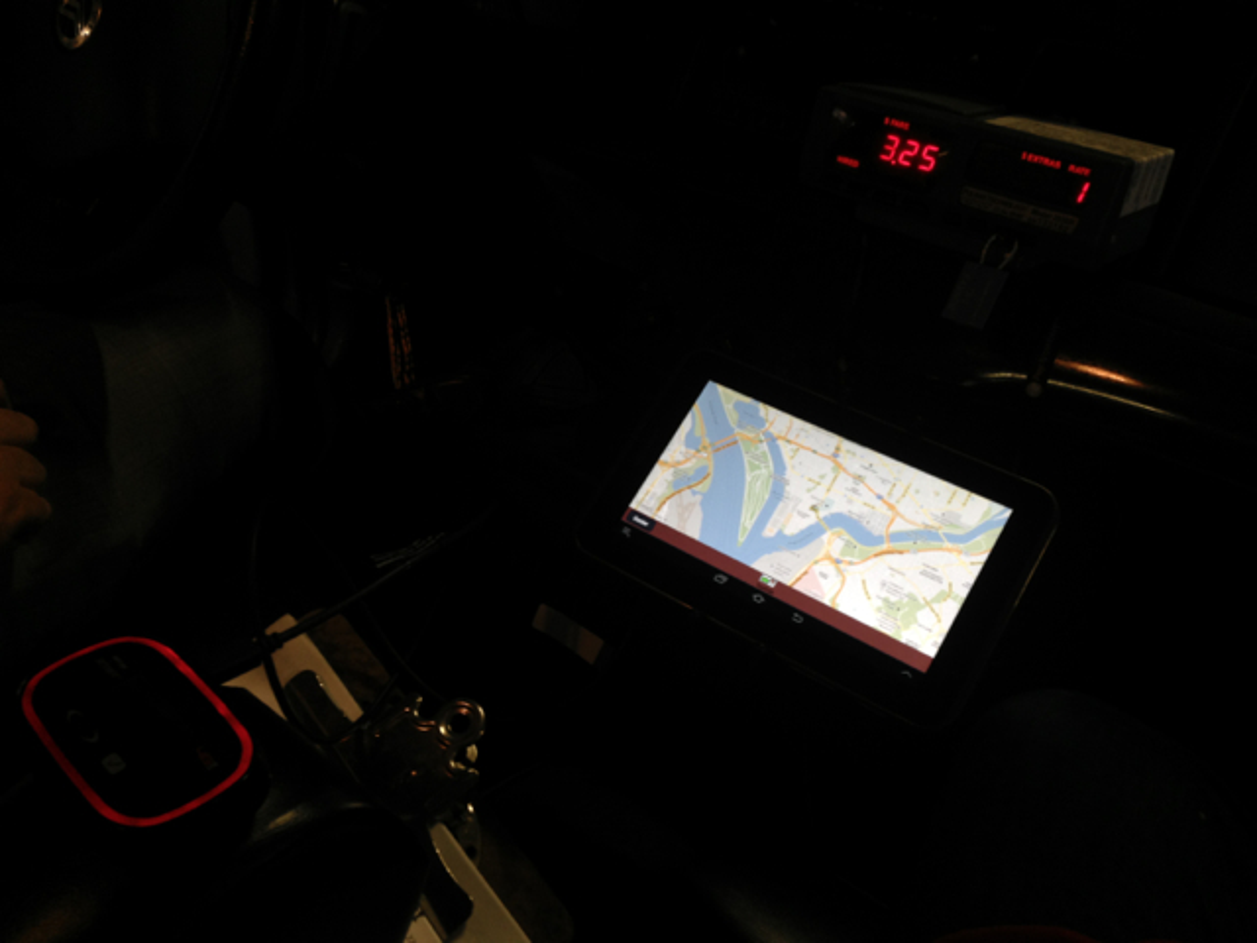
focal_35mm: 33
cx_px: 628
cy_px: 472
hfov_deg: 55.4
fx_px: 1198
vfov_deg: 42.9
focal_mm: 4.13
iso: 50
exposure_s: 1/30
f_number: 2.4
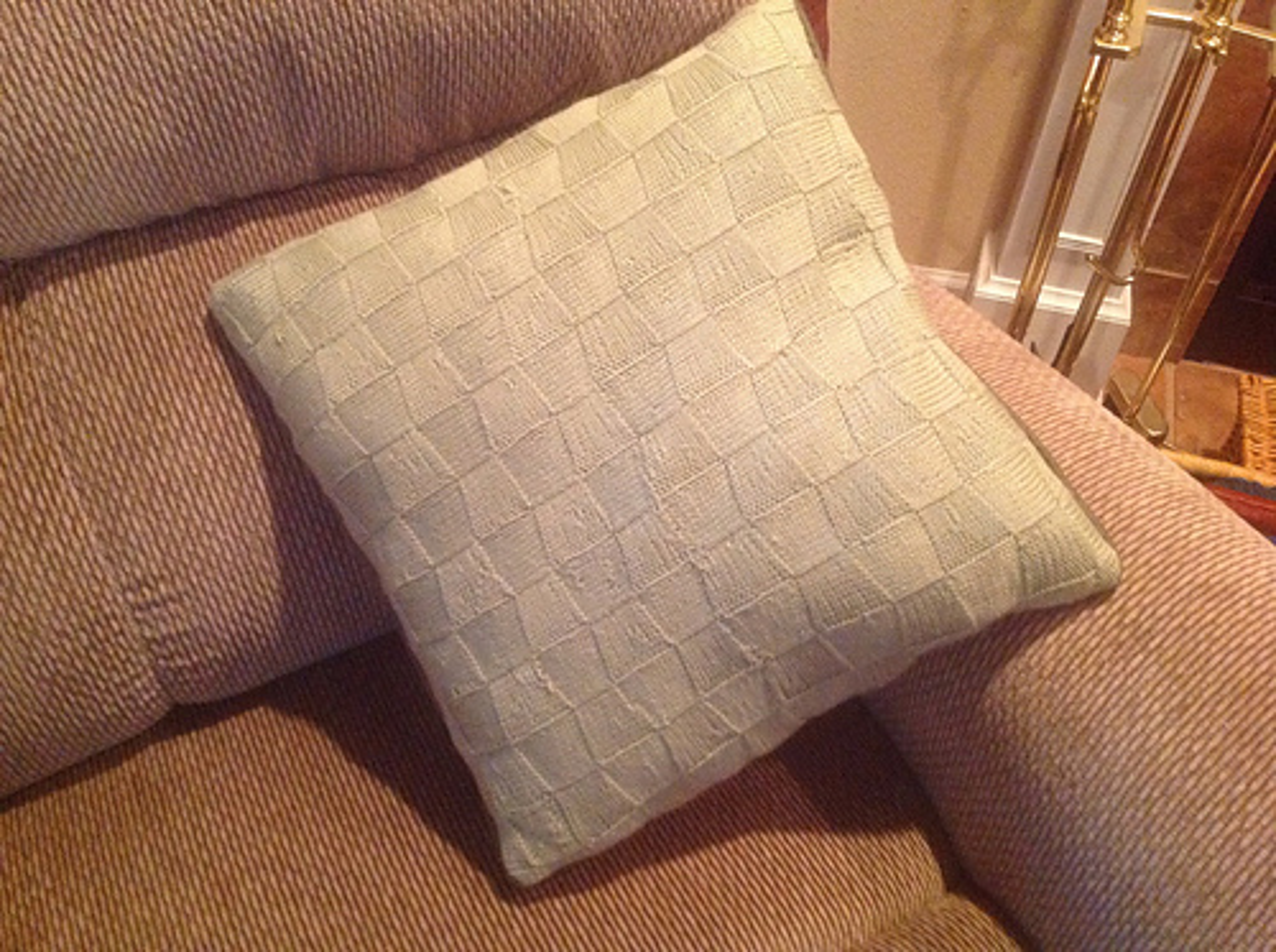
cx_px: 638
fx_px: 1288
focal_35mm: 35
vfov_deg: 40.6
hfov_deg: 52.7
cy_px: 476
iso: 500
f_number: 2.4
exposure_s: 1/15
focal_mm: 4.28
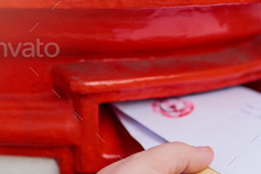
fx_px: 631
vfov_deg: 15.7
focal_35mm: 87
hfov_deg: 23.3
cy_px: 101
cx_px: 172
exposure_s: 1/1250
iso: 200
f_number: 2
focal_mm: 35
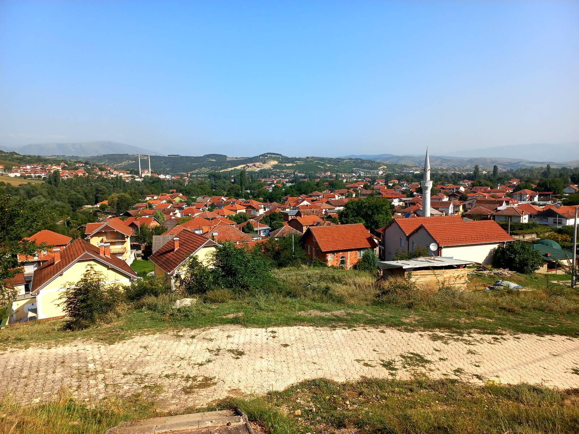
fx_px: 418
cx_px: 290
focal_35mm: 25
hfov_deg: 69.4
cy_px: 217
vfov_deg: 54.9
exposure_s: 1/567
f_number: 1.8
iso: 25
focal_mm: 4.6
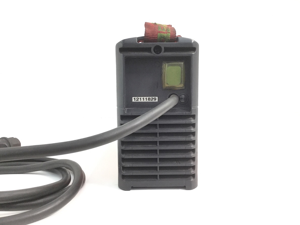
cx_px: 150
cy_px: 112
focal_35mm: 31
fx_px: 269
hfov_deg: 58.3
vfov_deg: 45.4
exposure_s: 1/33
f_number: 2.4
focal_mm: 3.3
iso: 80
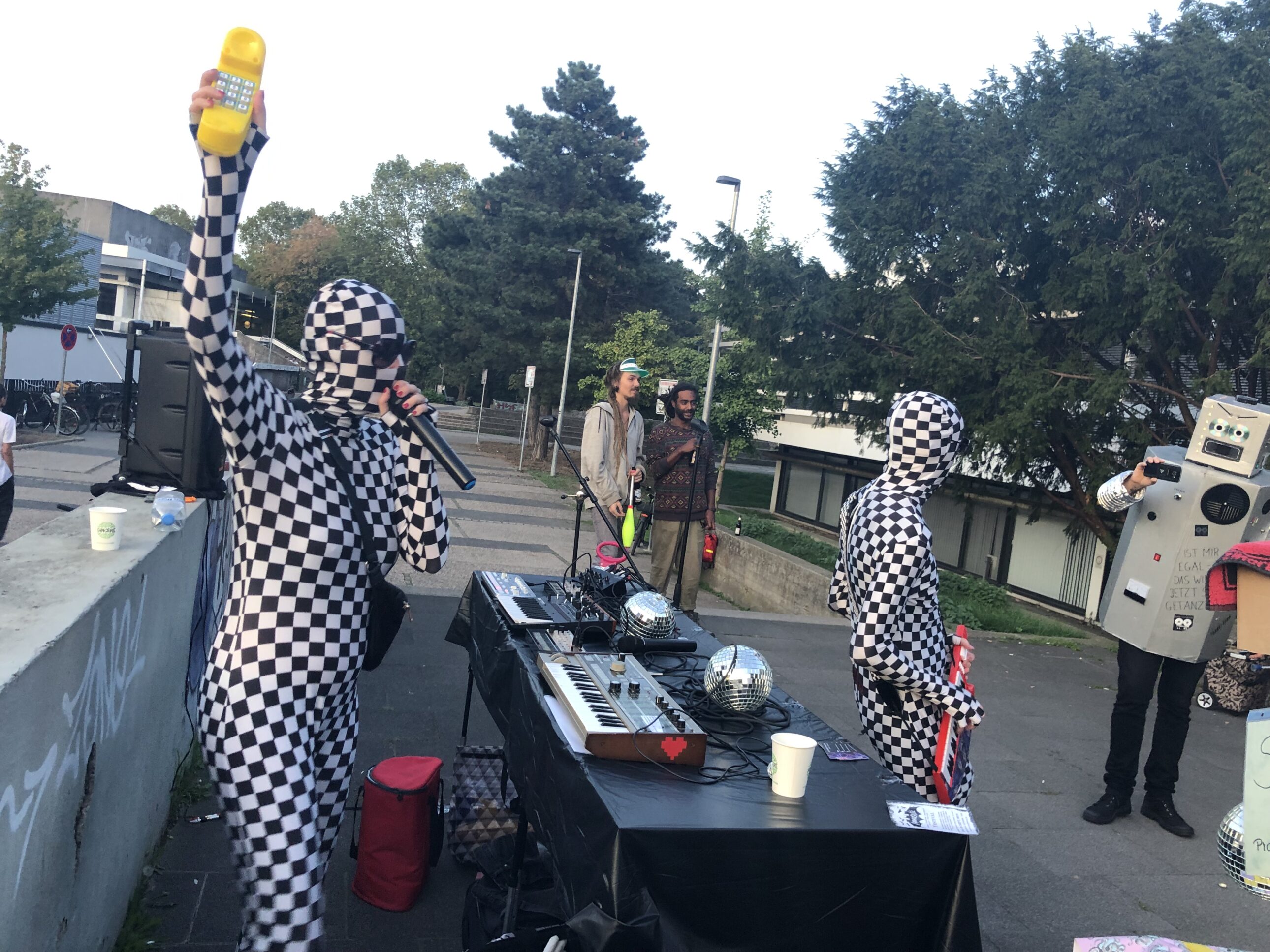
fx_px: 1027
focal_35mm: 28
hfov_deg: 63.4
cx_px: 635
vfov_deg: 49.7
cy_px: 476
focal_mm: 4
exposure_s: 1/20
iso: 40
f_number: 1.8
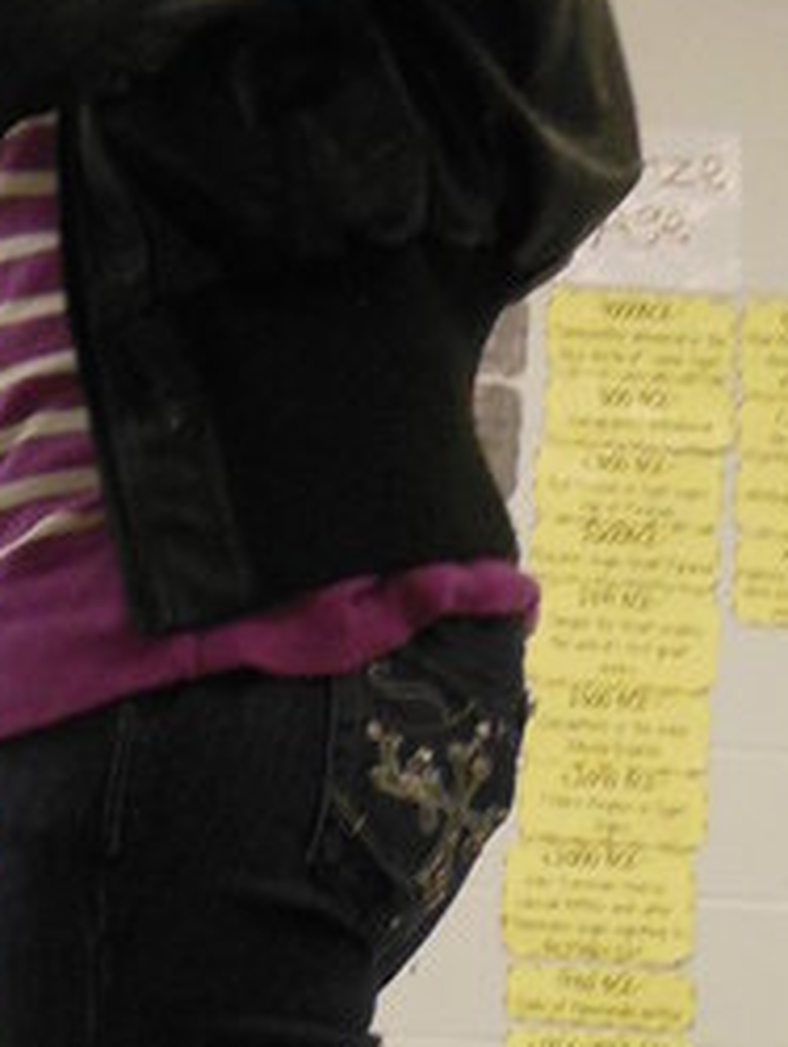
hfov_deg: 8.2
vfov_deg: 11.1
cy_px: 1009
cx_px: -465
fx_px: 5333
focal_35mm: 176
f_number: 3.8
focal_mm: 7.7
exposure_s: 1/30
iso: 400
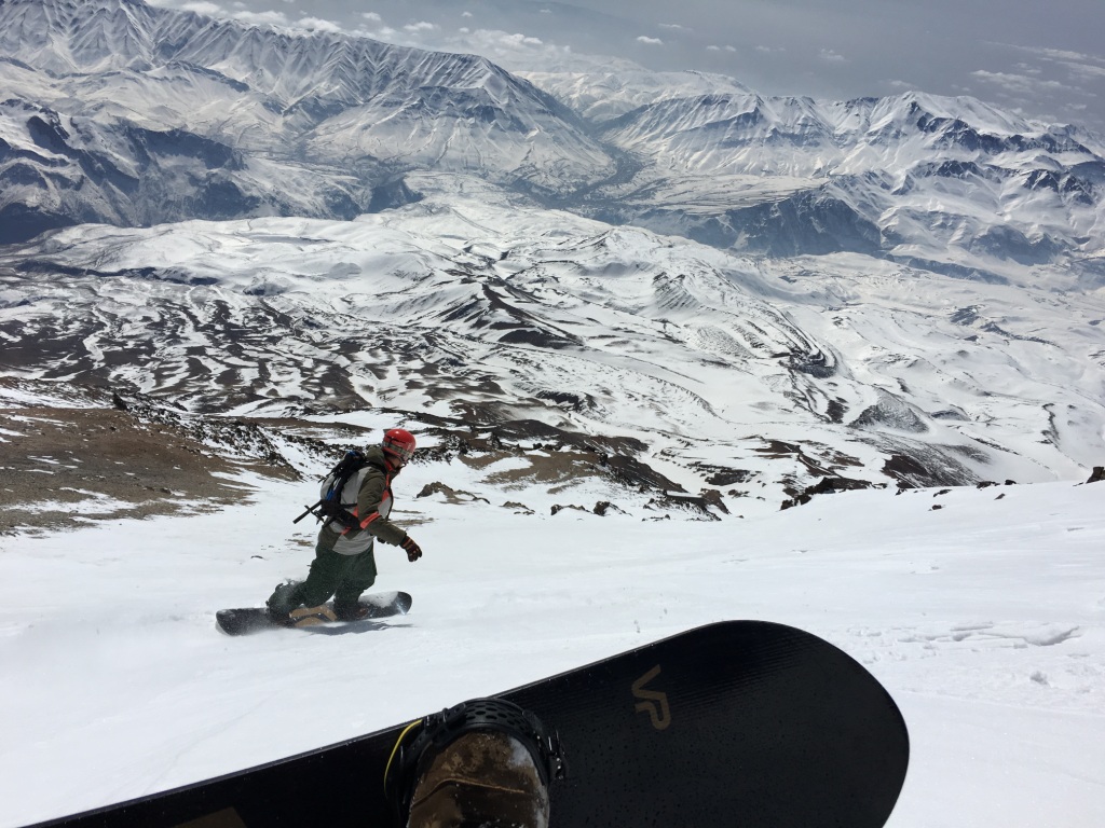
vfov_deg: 48.2
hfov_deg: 61.7
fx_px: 926
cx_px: 552
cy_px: 414
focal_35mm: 29
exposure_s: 1/8547
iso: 25
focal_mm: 4.15
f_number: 2.2
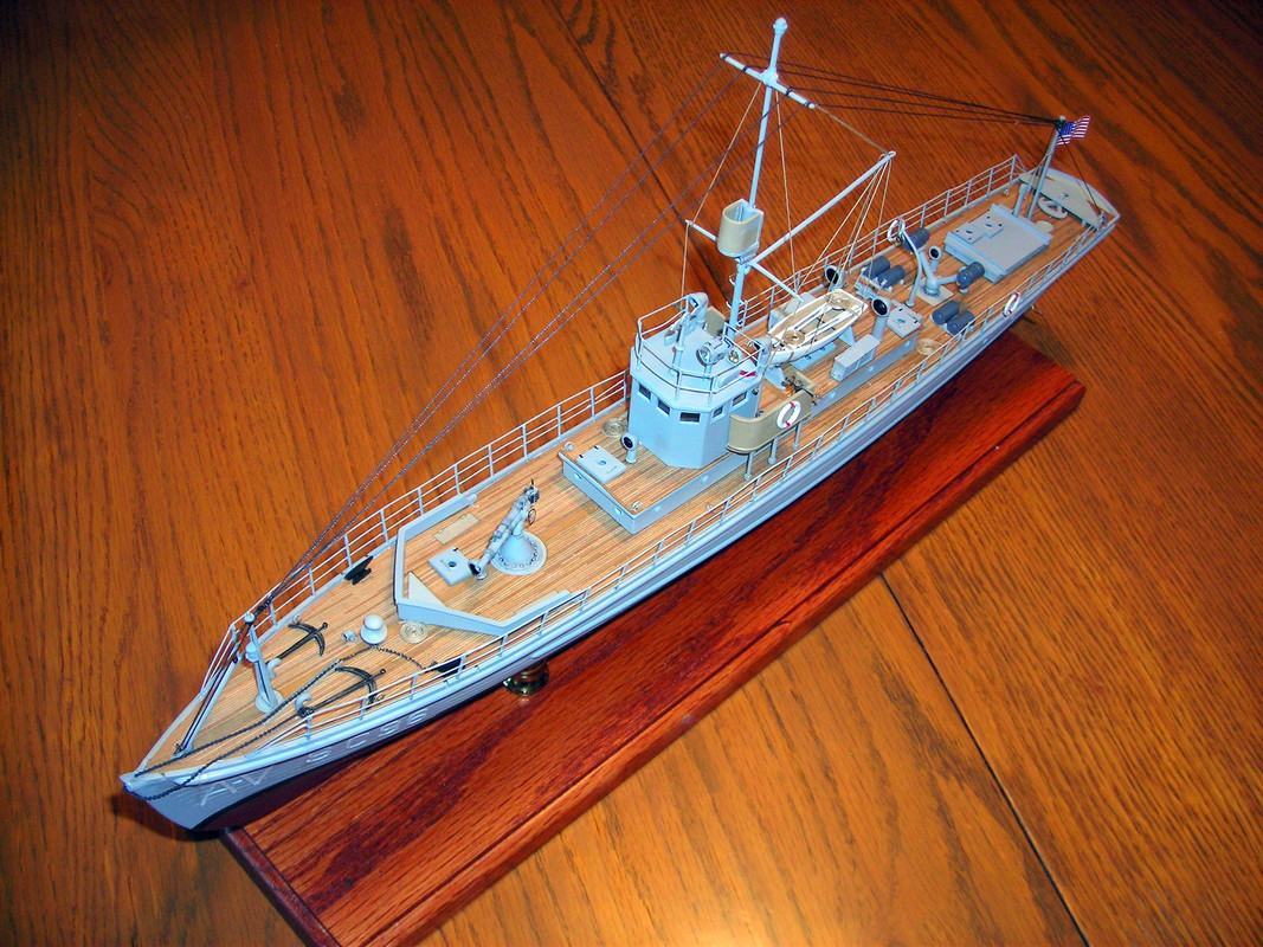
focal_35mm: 38
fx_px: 1386
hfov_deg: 49.0
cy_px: 474
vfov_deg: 37.7
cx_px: 632
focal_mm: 6.3
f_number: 3.2
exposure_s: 1/60.1
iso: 50
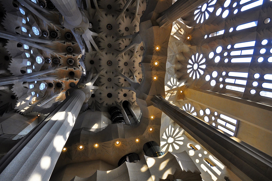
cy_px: 90
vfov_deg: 77.2
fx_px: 113
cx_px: 136
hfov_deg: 100.5
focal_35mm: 15
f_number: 8
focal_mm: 10
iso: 640
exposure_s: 1/200
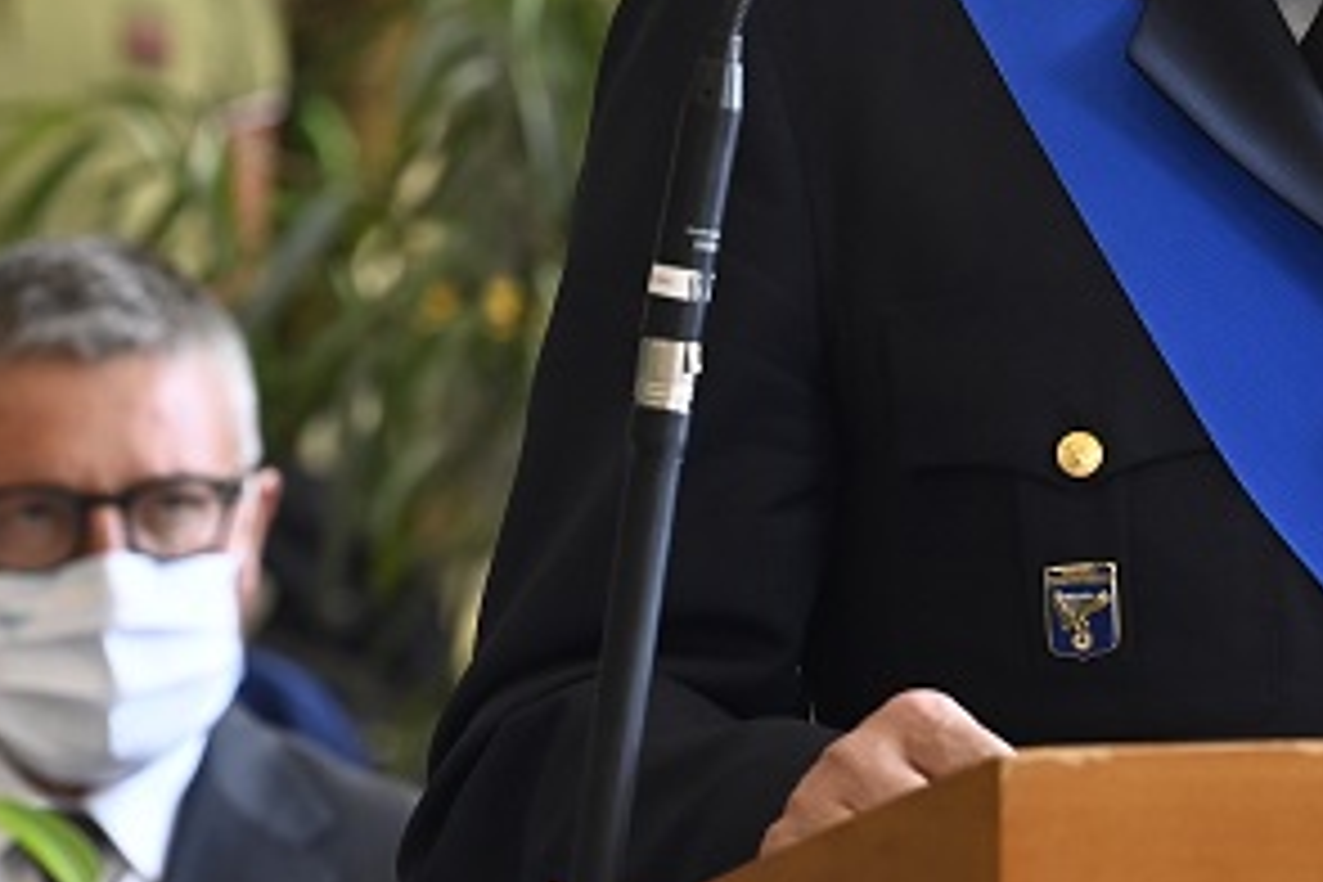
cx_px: 1629
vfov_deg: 3.7
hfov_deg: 5.5
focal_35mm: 374
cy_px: -108
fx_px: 13743
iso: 1250
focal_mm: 122
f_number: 5.6
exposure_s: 1/160
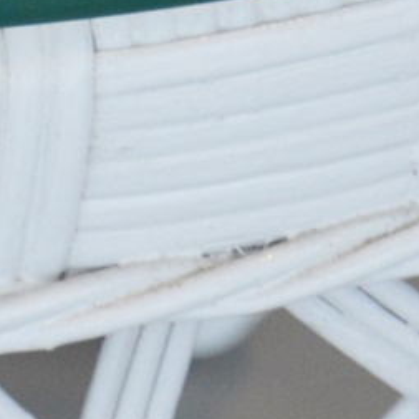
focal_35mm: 694
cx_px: -687
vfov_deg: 2.5
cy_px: 523
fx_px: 9507
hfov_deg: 2.5
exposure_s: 1/60
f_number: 5.6
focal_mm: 55
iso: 400
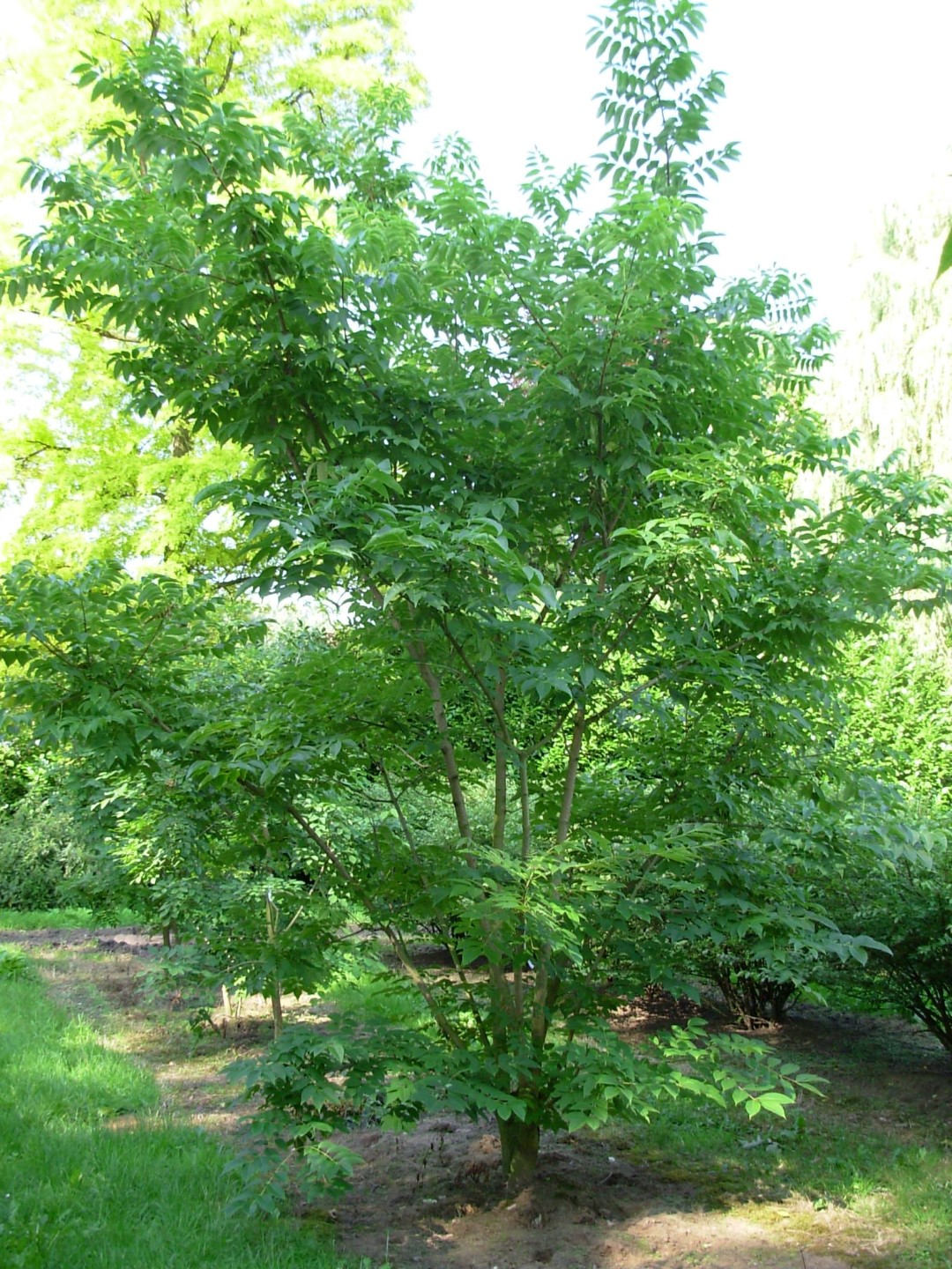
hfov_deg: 37.7
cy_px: 634
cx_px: 476
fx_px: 1393
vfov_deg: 49.0
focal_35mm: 38
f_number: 2.9
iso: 50
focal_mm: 6.3
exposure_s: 1/90.5
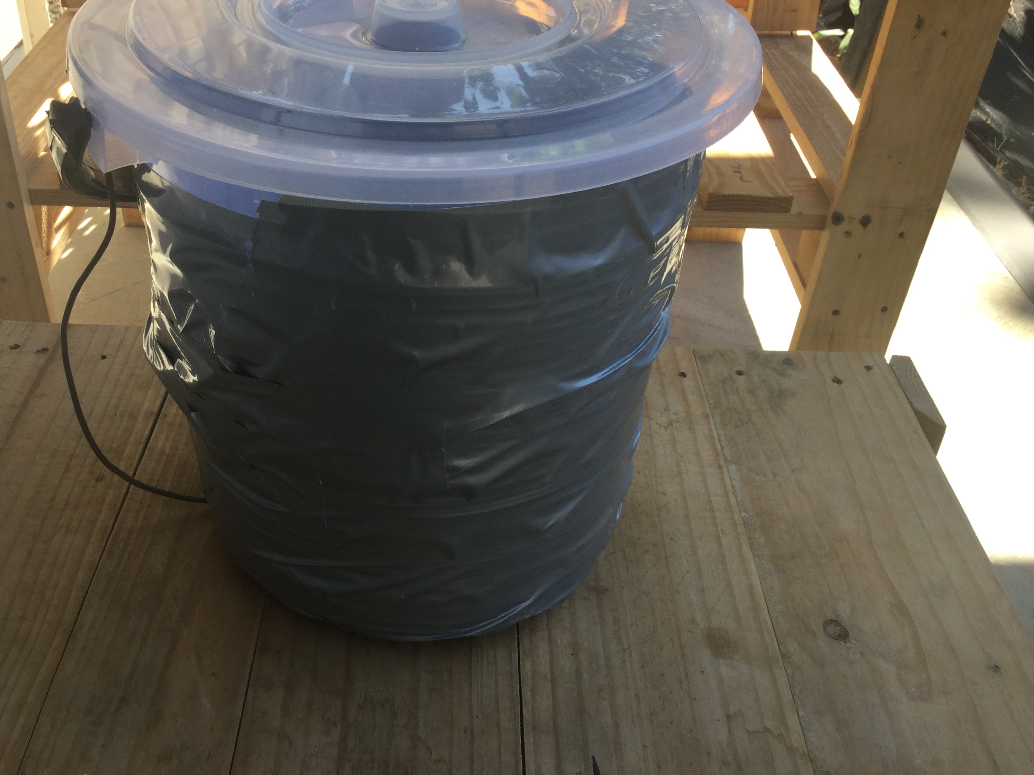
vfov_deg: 38.6
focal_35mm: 37
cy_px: 350
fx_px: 1105
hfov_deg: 49.9
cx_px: 423
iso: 25
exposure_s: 1/234
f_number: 2.4
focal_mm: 3.3
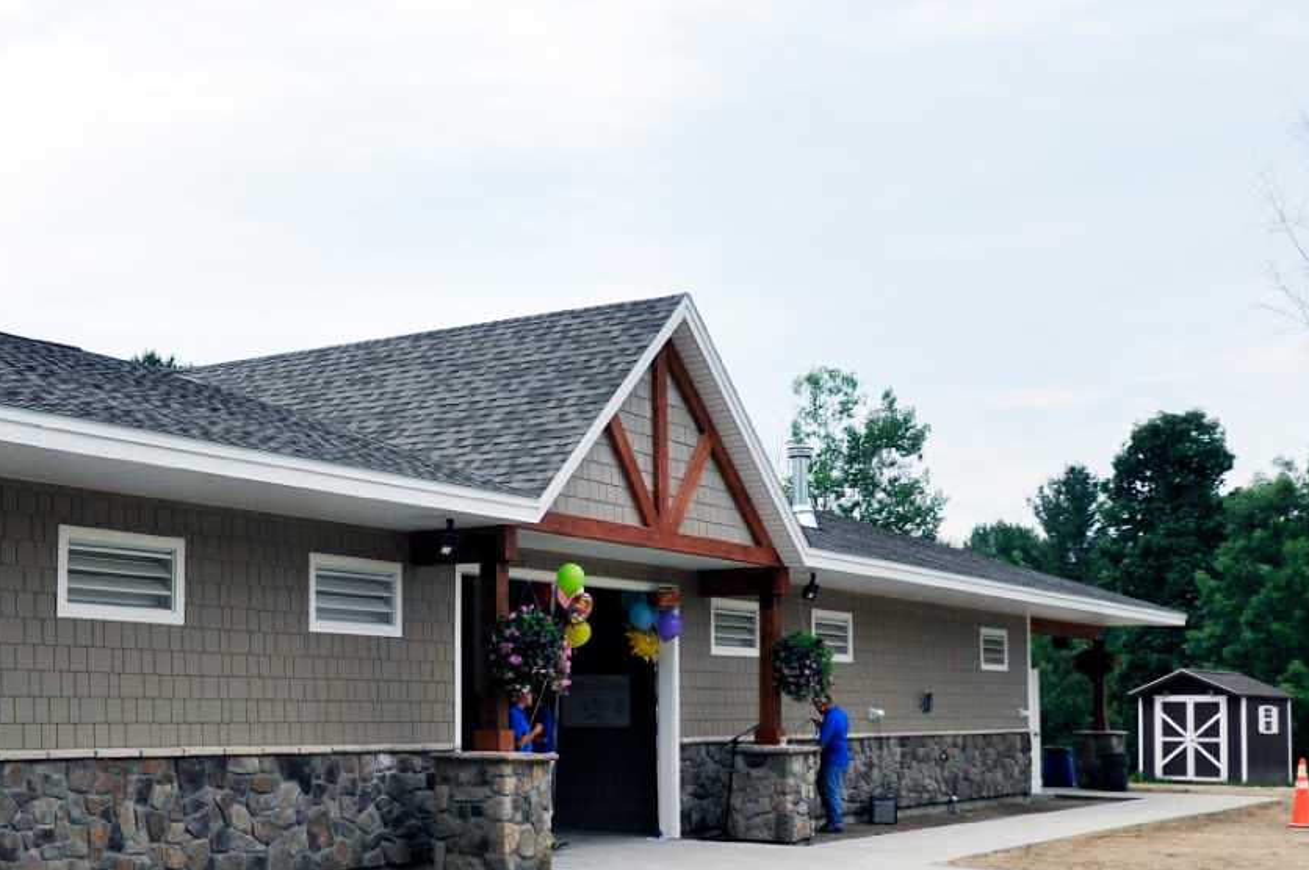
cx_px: 296
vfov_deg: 27.4
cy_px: 562
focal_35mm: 49
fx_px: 1780
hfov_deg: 39.1
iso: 400
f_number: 4
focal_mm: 20
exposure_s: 1/3200
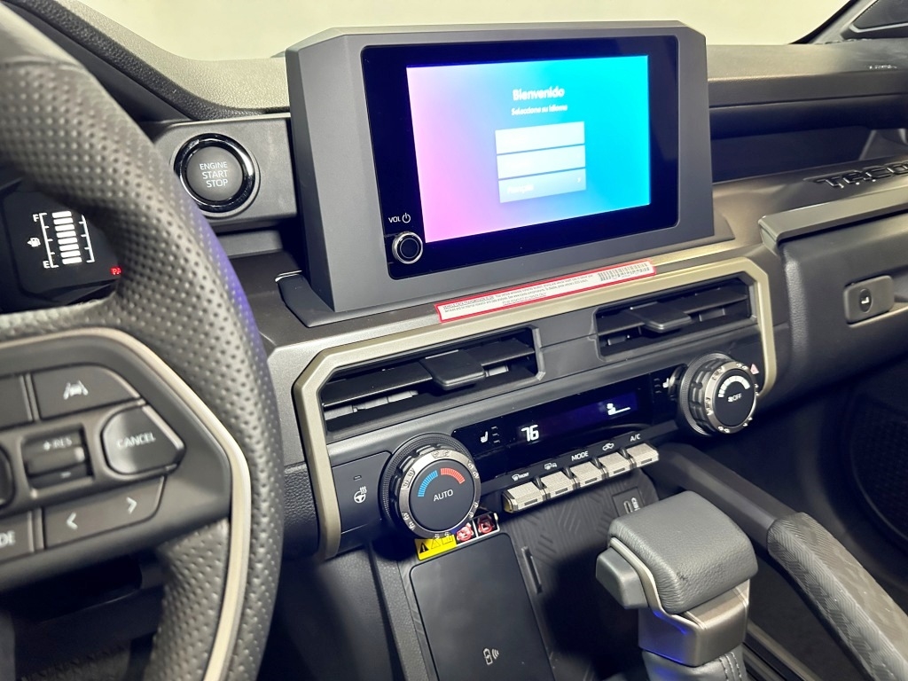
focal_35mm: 24
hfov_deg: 71.6
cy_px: 340
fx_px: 630
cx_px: 454
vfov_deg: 56.8
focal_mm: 6.86
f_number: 1.78
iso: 640
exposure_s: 1/40
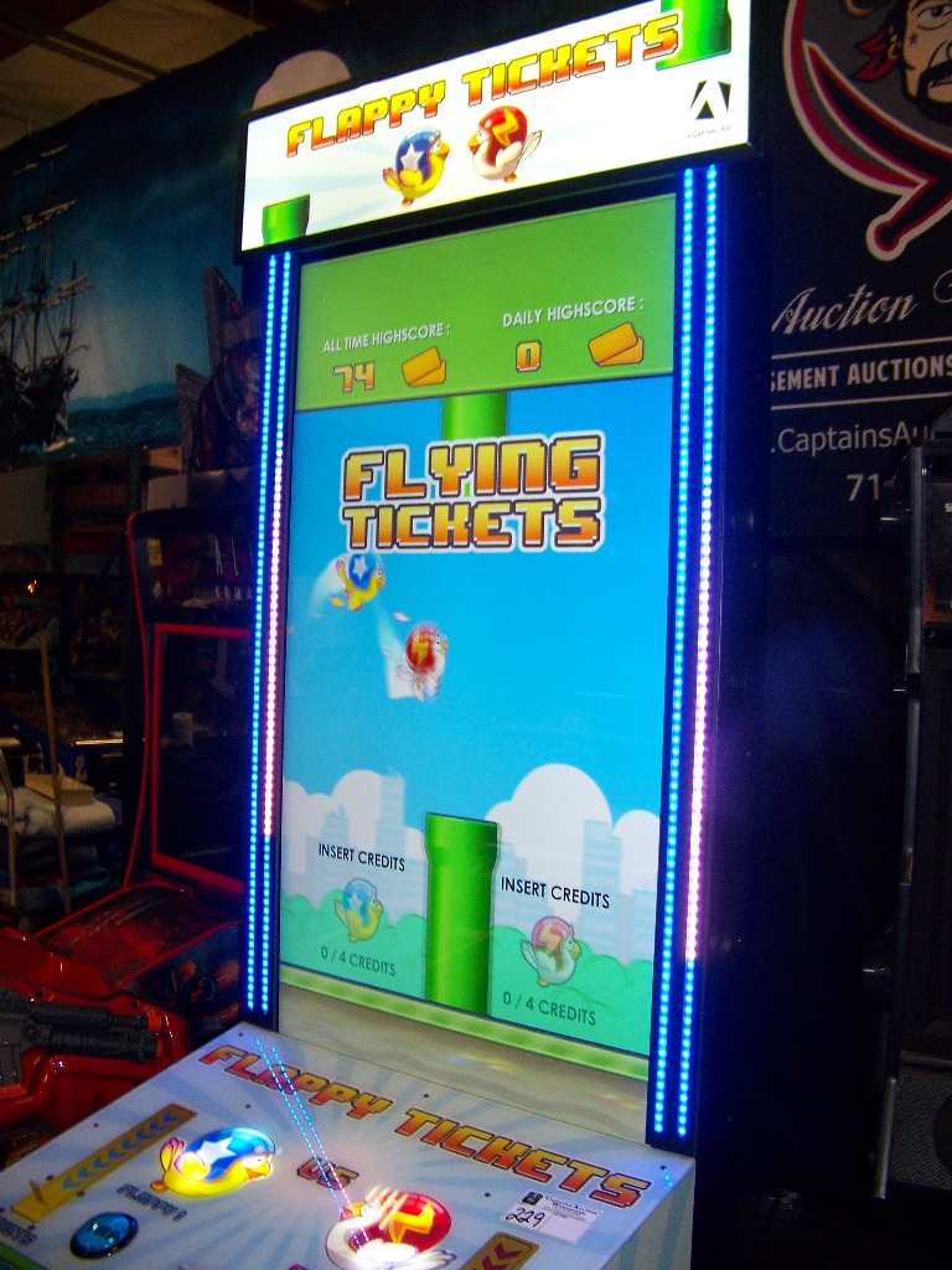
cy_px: 635
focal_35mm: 36
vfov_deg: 51.4
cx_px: 476
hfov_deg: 39.7
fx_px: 1320
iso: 125
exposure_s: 1/30
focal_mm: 5.85
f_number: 2.8
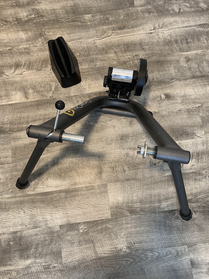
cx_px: 104
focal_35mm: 26
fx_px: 209
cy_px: 140
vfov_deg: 67.3
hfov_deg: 53.1
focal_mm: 4.25
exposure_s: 1/60
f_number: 1.8
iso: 125
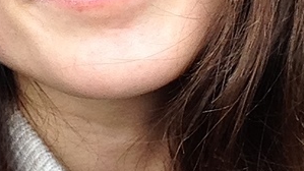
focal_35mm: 119
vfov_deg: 9.8
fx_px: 959
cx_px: 133
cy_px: -99
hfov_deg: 18.0
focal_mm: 2.18
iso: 32
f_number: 2.4
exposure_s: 1/144
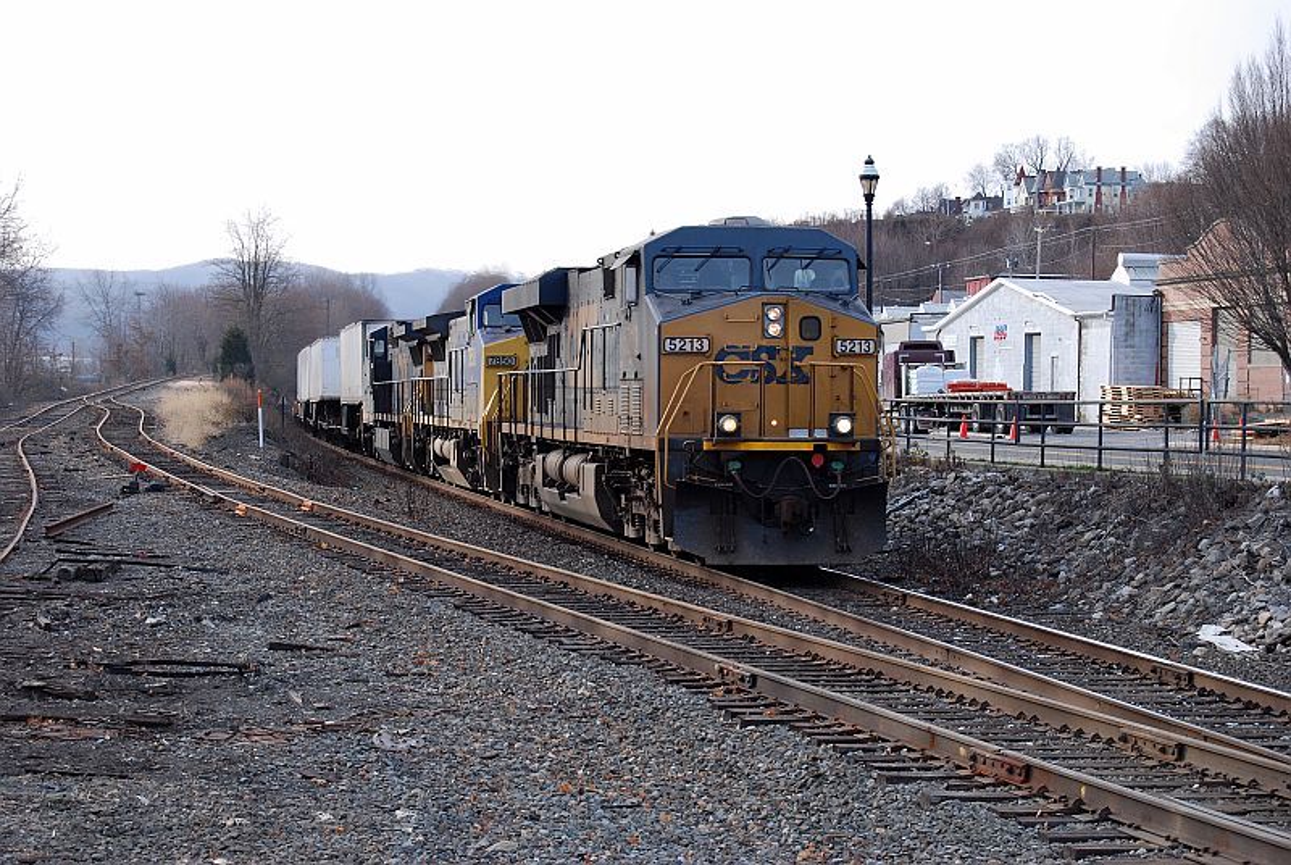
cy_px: 432
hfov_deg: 24.6
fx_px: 2963
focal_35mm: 82
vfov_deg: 16.6
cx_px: 646
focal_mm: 55
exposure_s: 1/200
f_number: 7.1
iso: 400
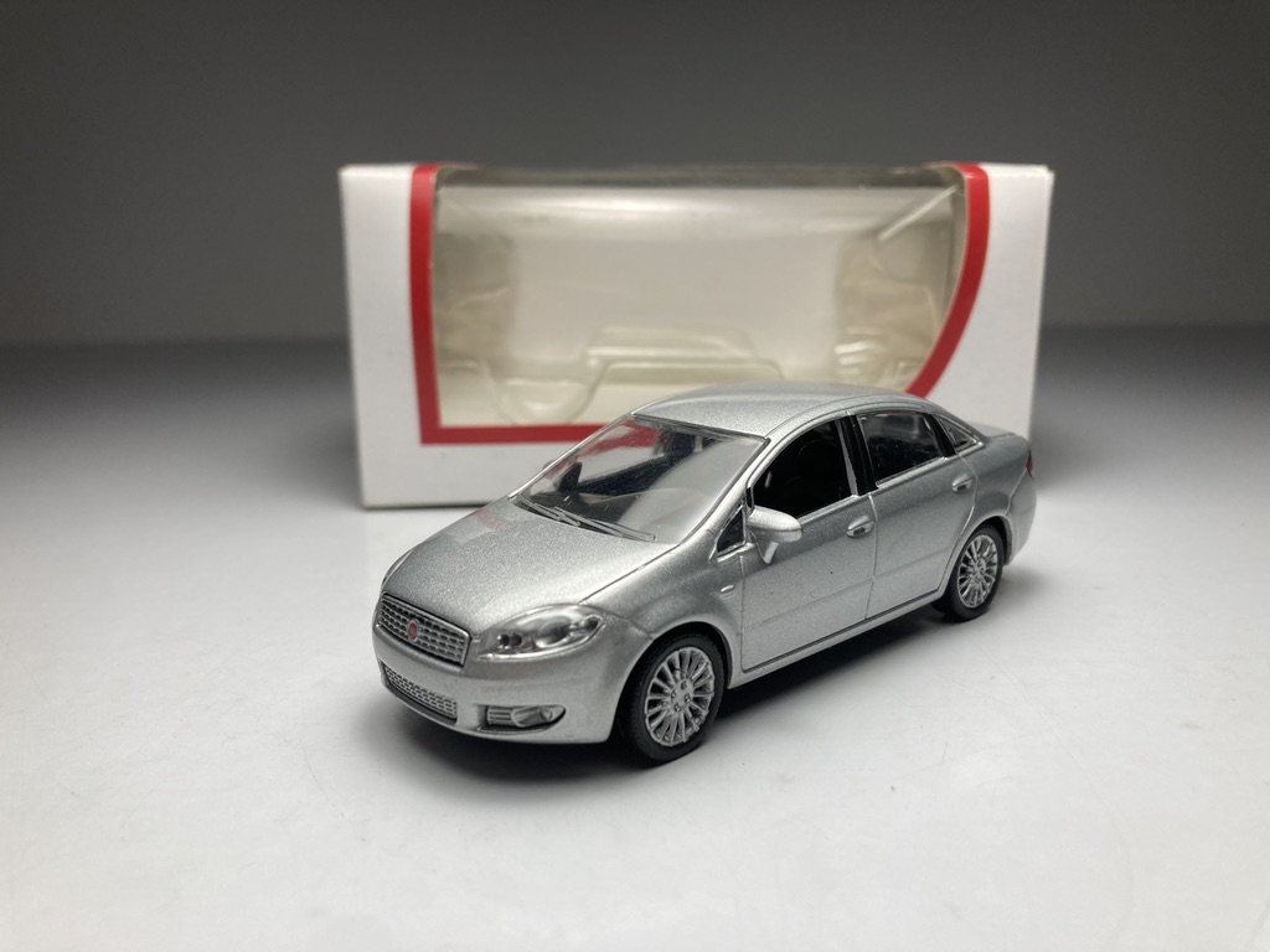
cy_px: 476
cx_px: 635
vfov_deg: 49.7
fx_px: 1027
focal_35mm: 28
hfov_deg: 63.4
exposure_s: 1/120
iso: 40
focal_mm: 3.99
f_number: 1.8
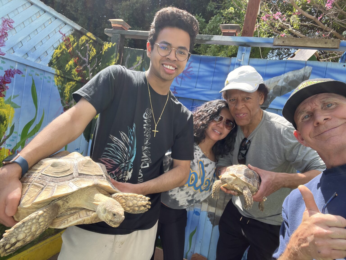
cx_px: 173
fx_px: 230
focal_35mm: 23
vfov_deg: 58.9
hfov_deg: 73.9
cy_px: 130
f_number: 2.2
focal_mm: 2.71
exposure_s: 1/190
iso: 32
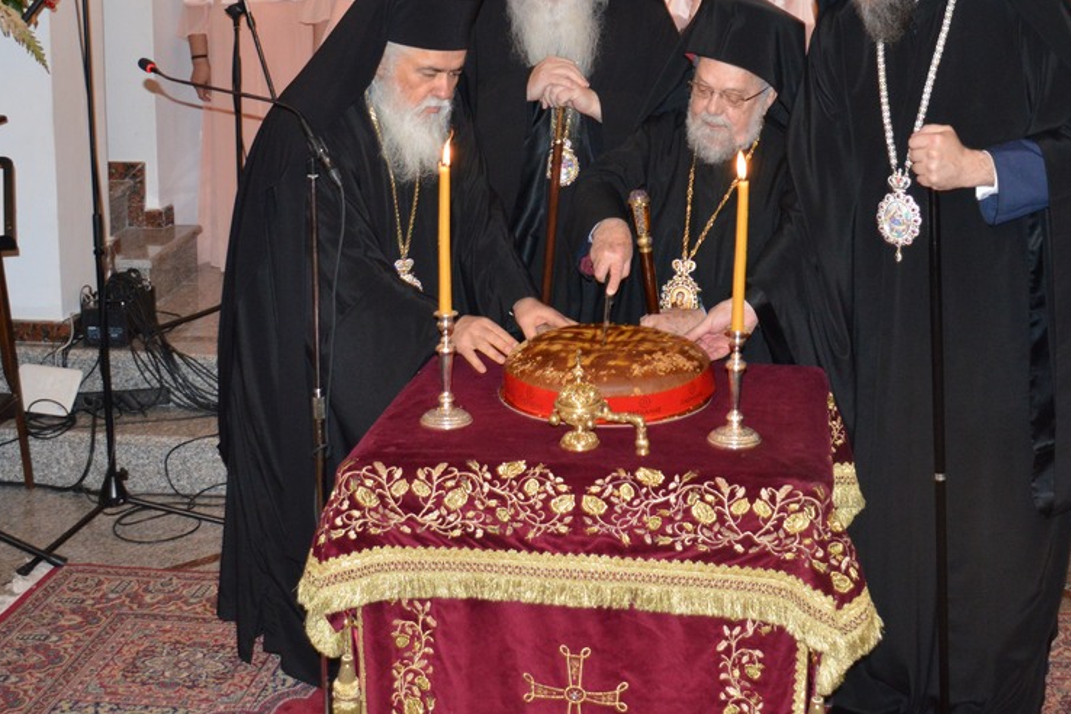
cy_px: 150
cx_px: 592
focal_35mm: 52
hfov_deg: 38.1
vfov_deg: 25.6
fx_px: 1547
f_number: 3.5
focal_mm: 20
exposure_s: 1/60
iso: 800
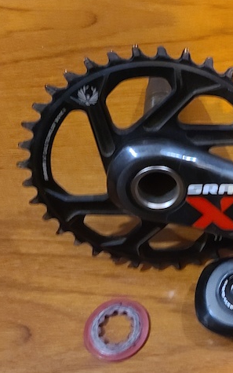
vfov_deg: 40.2
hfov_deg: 23.1
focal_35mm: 50
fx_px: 508
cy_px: 155
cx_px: 299
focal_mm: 5.9
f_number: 2
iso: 640
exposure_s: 1/24
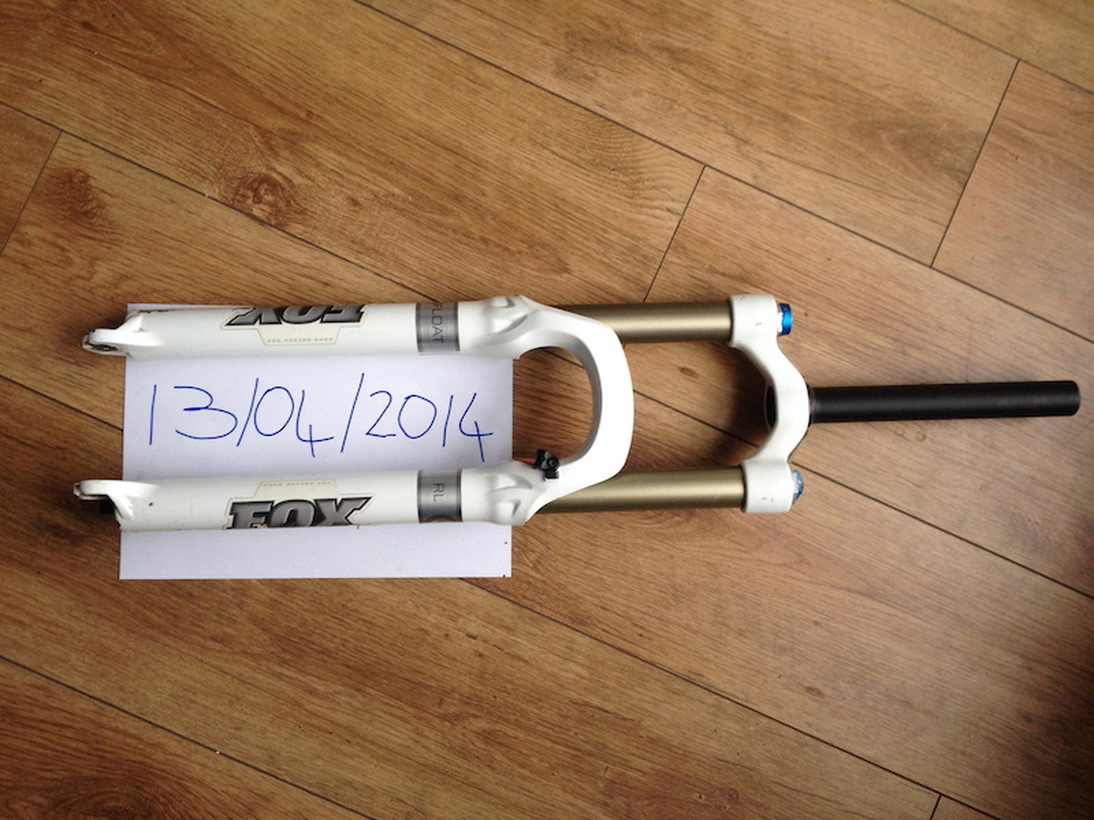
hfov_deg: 52.6
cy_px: 410
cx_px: 547
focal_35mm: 35
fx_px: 1106
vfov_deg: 40.7
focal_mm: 4.28
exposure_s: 1/40
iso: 64
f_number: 2.4
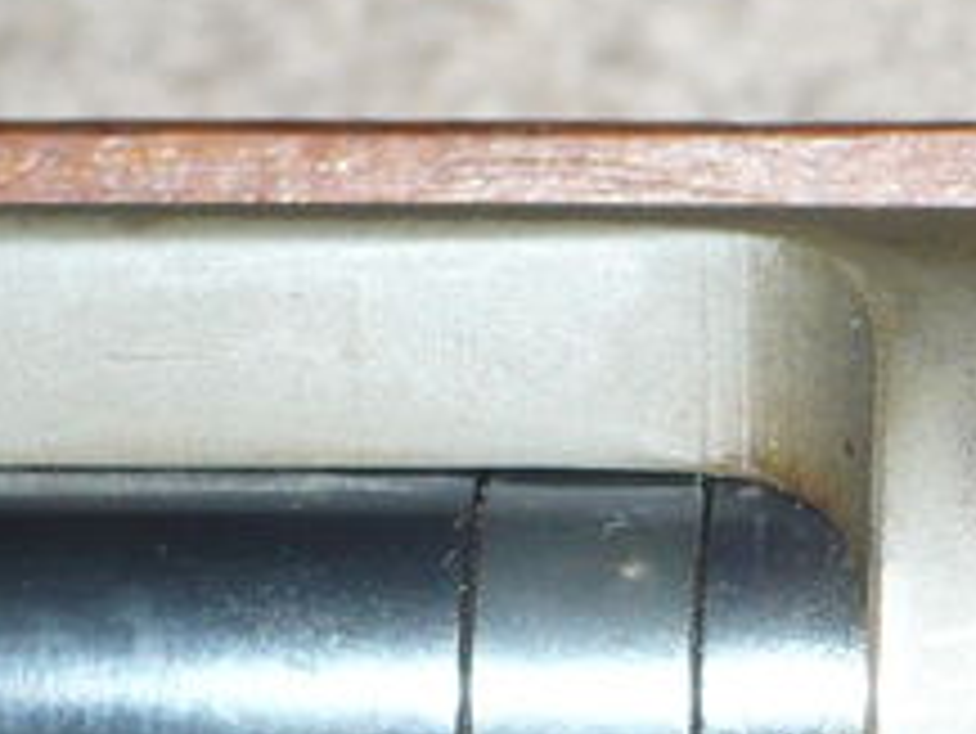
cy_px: 781
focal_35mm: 162
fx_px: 4570
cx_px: 1403
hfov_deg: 11.7
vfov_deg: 9.1
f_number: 2.8
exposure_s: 1/30
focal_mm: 6.1
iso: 100
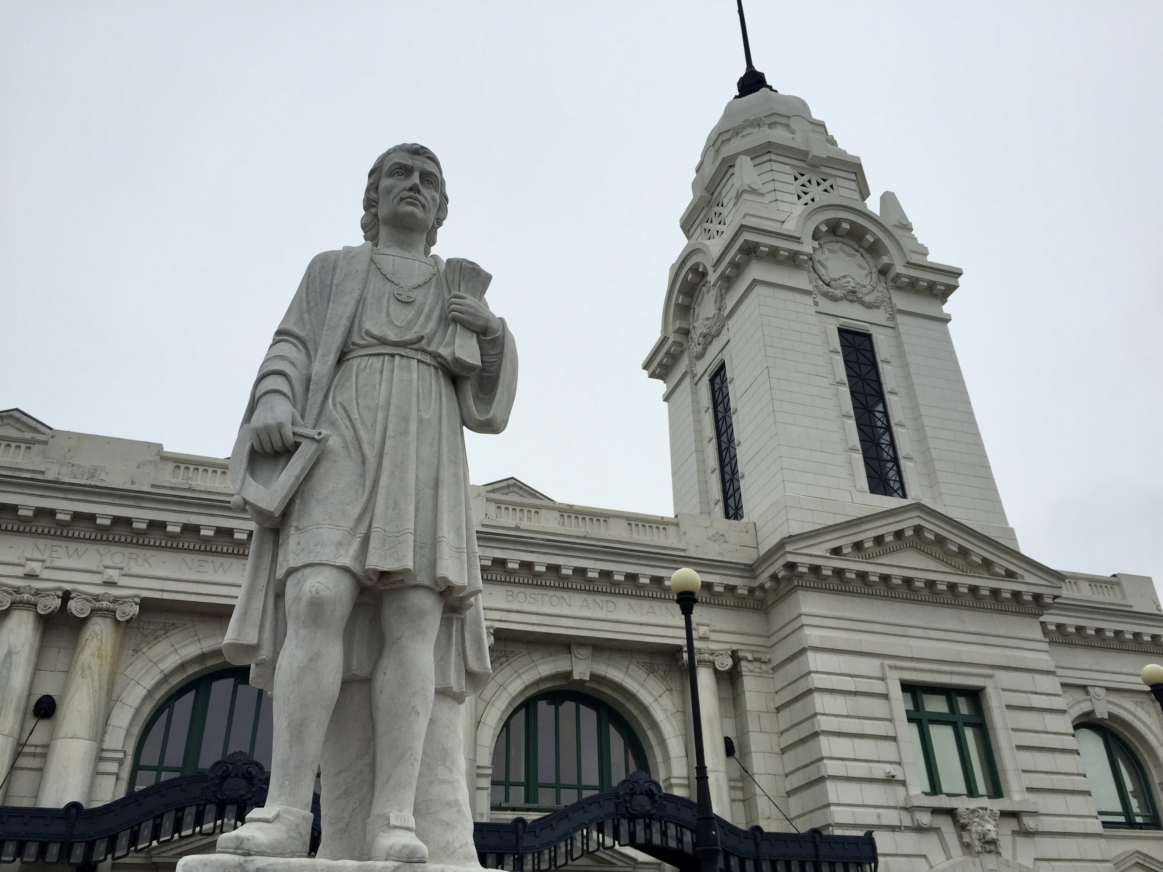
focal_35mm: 29
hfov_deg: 61.7
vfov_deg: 48.2
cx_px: 582
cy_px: 436
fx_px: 974
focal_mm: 4.15
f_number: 2.2
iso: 32
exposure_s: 1/1130
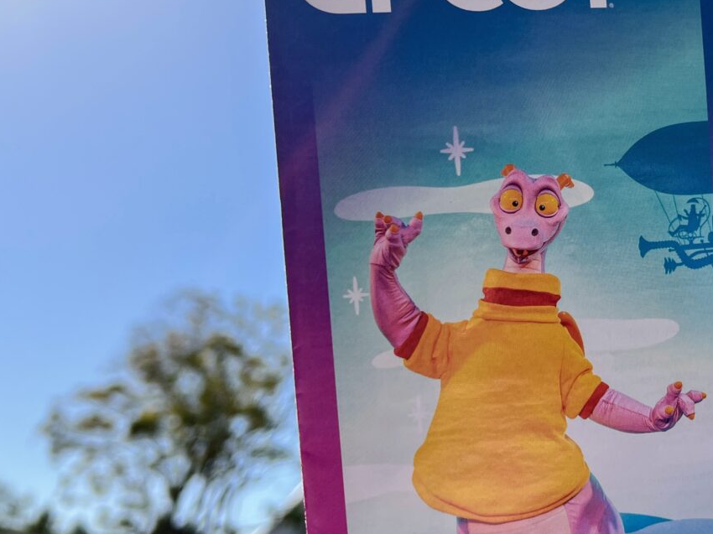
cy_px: 189
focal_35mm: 47
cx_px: 615
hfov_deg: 38.2
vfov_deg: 30.7
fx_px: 968
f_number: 1.5
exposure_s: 1/4831
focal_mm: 5.7
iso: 50
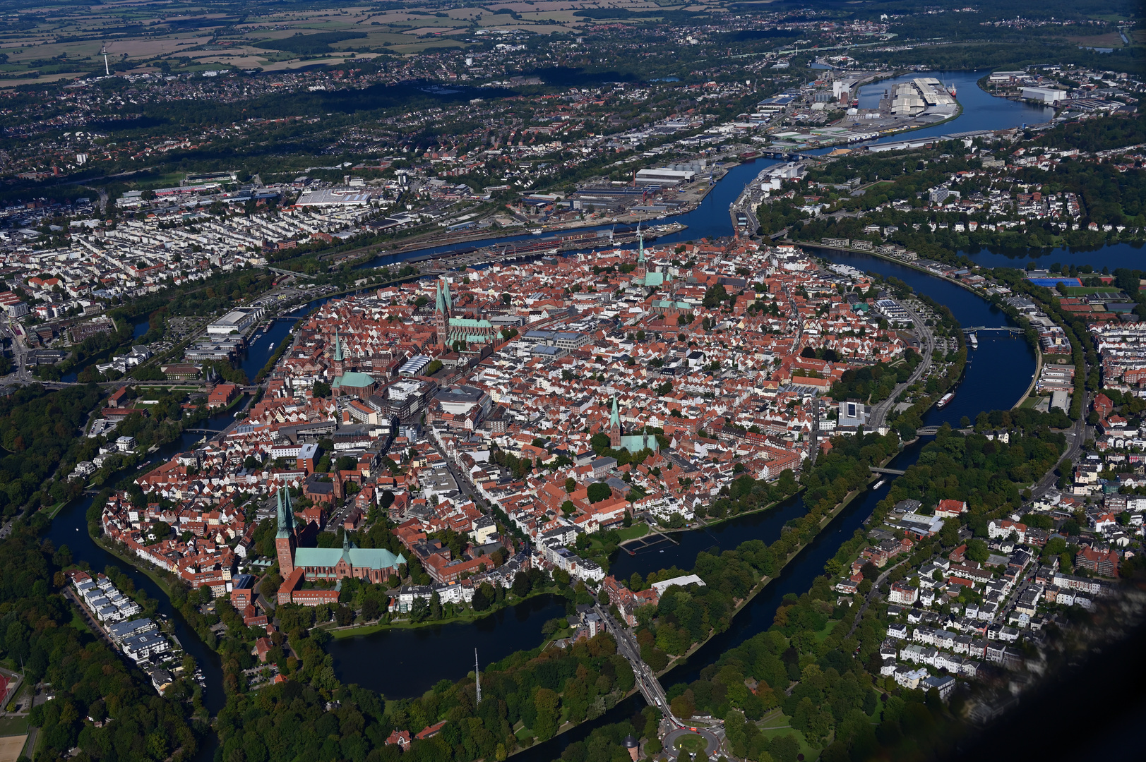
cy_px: 381
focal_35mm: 43
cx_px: 573
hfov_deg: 45.5
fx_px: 1368
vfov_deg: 31.1
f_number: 8
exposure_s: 1/1600
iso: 400
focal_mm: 43
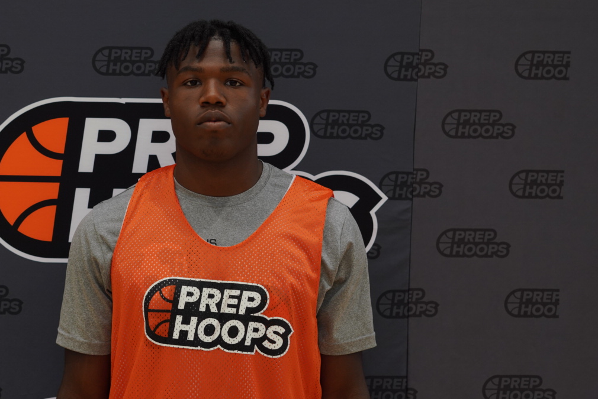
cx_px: 185
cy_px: 174
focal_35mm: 80
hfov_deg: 25.2
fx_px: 1330
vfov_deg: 17.1
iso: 500
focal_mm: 50
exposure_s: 1/125
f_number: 4
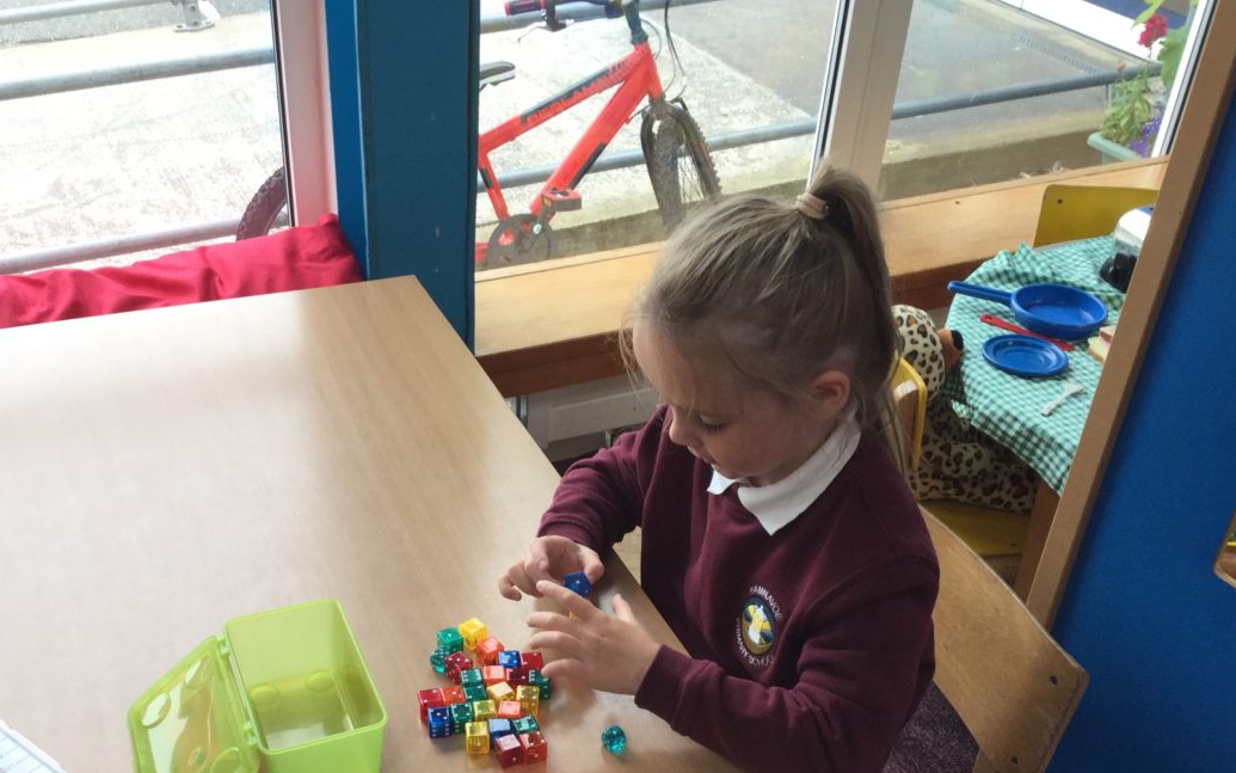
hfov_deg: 49.2
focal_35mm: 40
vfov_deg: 31.7
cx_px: 556
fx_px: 1347
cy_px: 527
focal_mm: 3.3
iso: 40
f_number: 2.4
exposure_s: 1/100
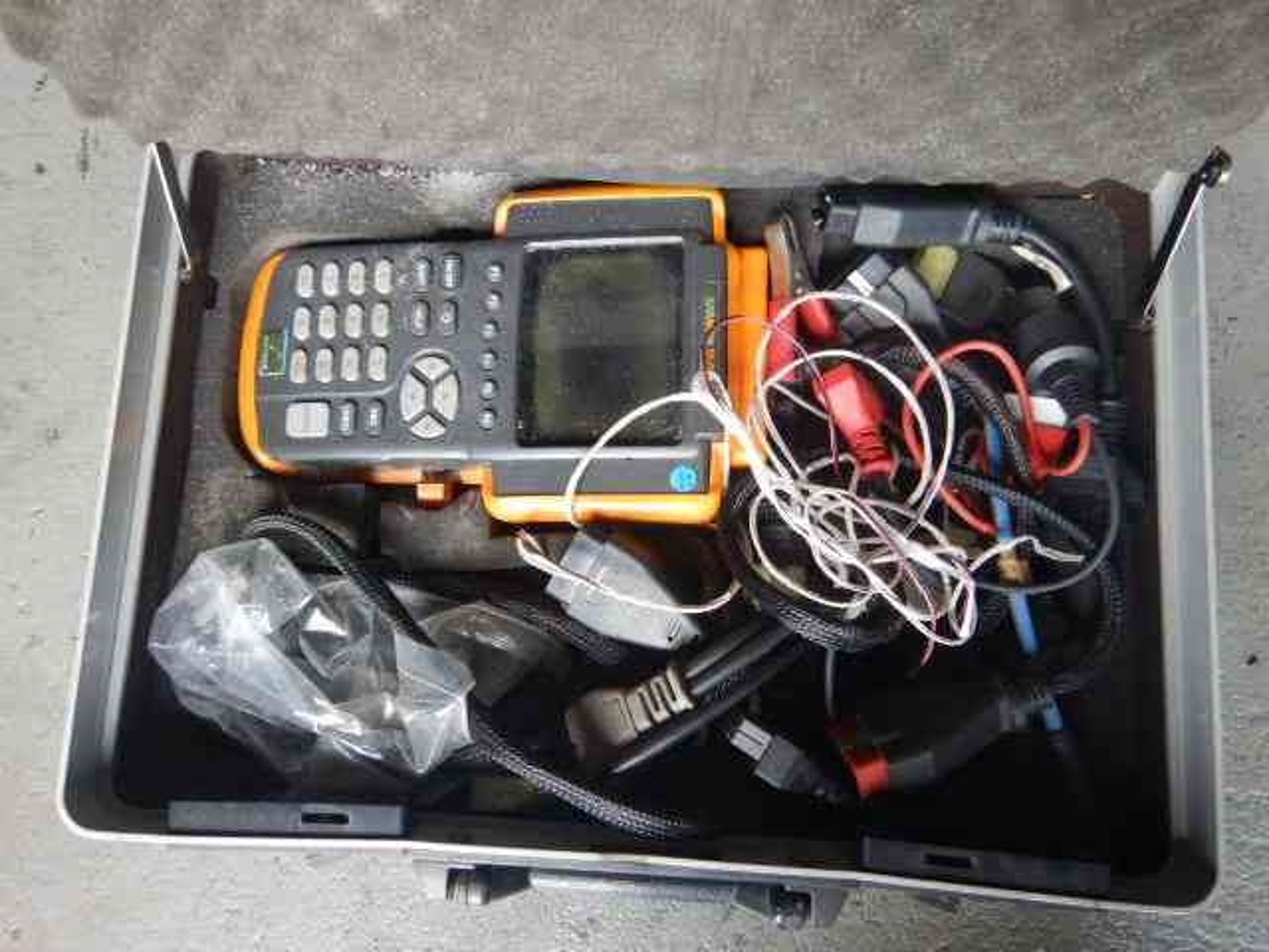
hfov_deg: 71.6
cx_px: 634
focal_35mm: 24
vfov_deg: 56.8
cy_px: 476
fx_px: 880
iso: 180
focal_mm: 4.3
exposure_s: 1/30
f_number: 2.8
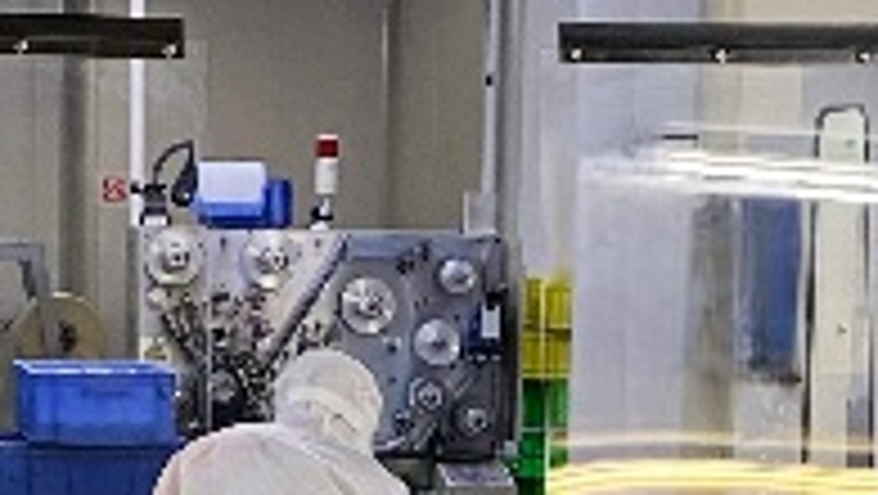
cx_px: 297
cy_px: 765
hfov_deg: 18.4
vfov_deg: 10.1
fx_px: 2702
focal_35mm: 116
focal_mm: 4.25
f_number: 1.8
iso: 100
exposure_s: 1/50
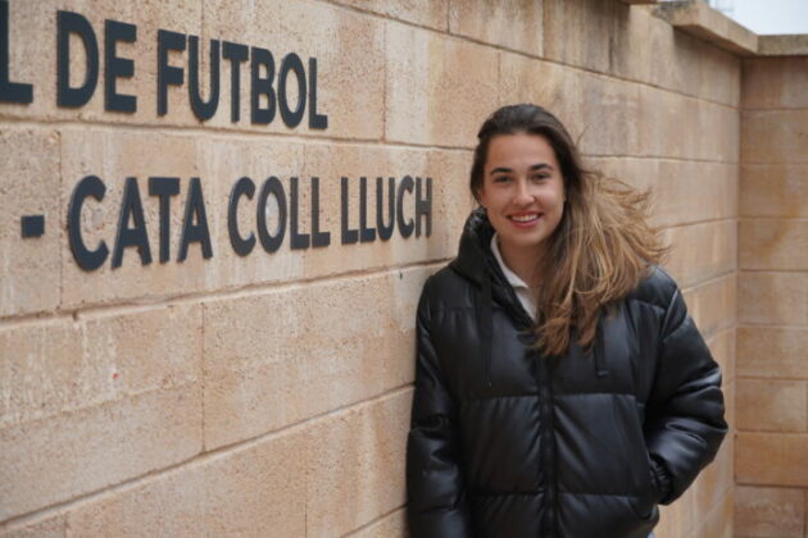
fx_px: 1885
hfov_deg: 24.2
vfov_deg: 16.3
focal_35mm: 84
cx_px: 404
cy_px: 269
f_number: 5
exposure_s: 1/160
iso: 125
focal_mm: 56
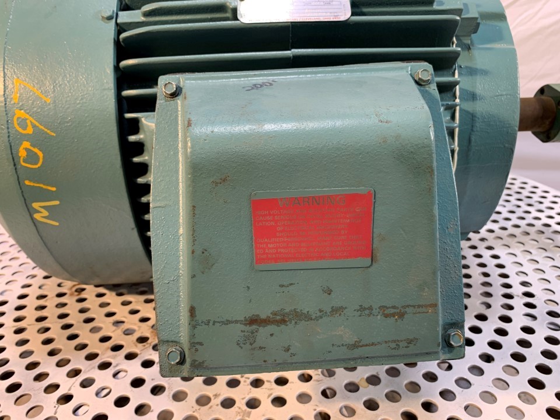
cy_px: 210
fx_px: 421
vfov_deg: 53.1
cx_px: 280
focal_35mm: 26
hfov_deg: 67.3
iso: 50
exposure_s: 1/60
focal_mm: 4.25
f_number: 1.8
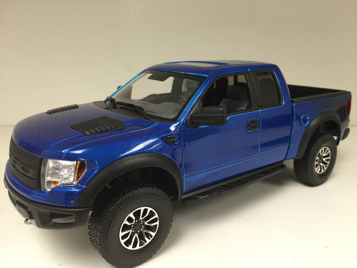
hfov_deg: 61.7
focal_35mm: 29
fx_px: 299
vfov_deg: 48.2
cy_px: 134
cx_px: 178
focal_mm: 4.15
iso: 40
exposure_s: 1/30
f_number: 2.2
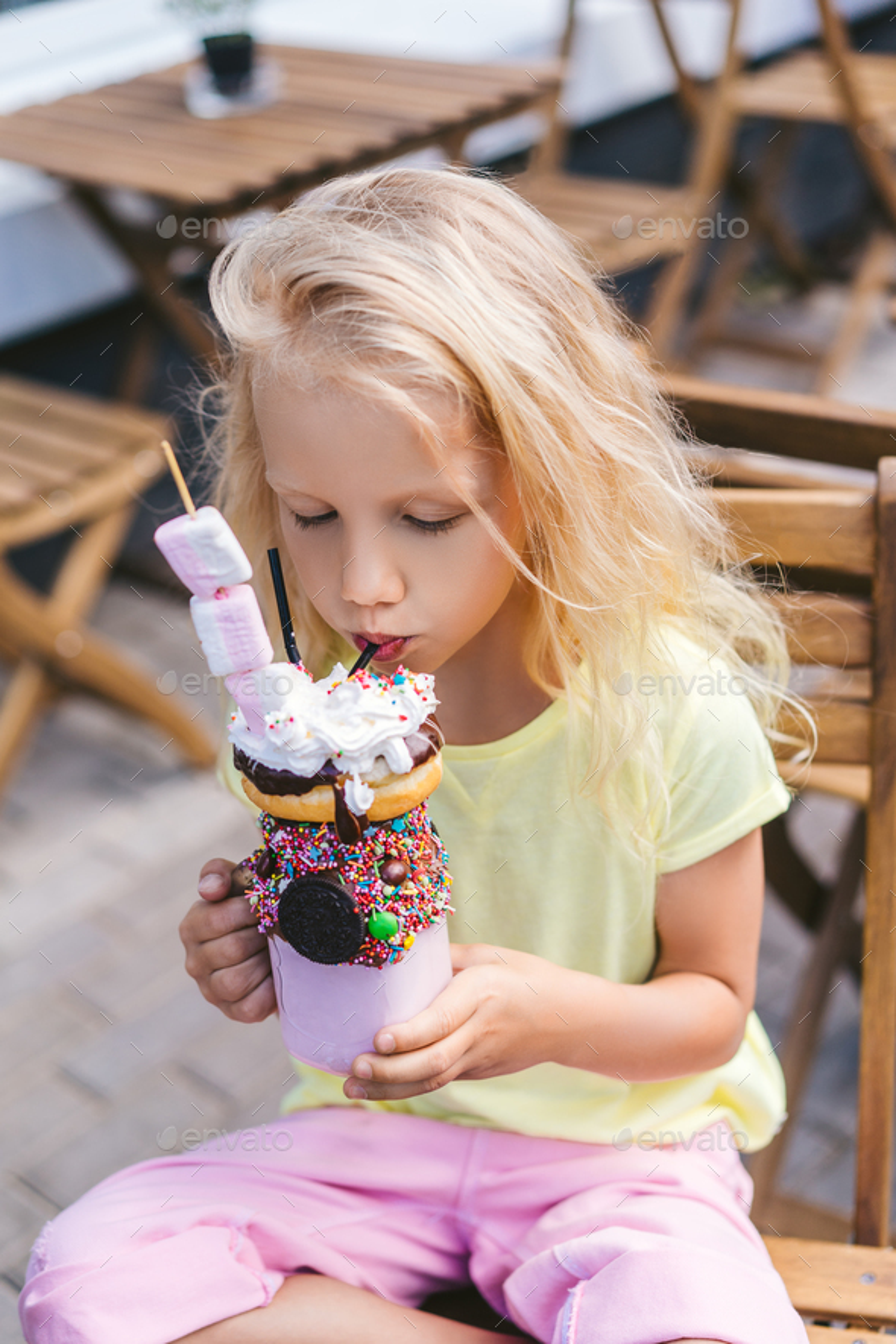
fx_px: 2053
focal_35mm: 55
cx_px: 448
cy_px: 672
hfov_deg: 24.6
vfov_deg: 36.2
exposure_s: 1/640
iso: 100
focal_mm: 55
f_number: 2.5
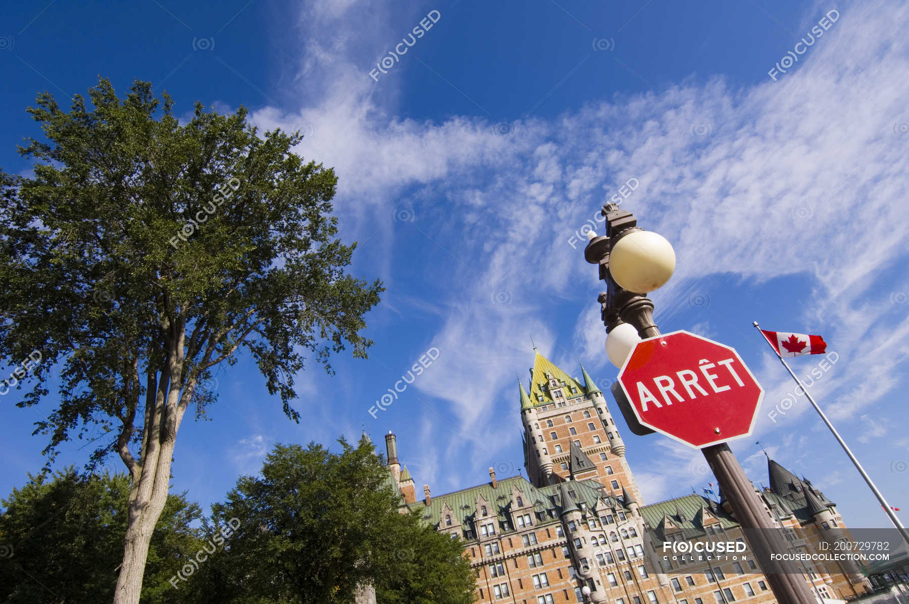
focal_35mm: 18
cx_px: 454
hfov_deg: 90.1
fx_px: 454
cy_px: 302
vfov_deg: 67.3
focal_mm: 12
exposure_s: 1/100
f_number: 13
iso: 100
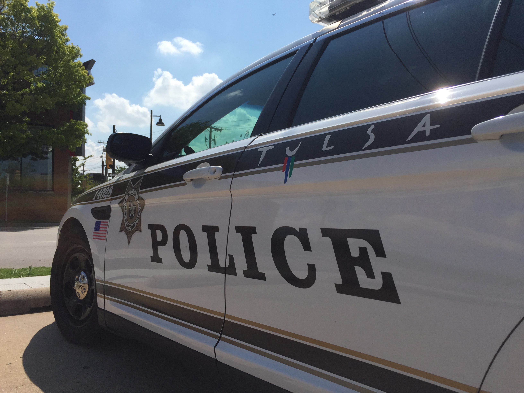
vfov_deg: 48.2
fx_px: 439
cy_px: 196
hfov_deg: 61.7
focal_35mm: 29
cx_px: 262
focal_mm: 4.15
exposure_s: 1/4405
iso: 32
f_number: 2.2
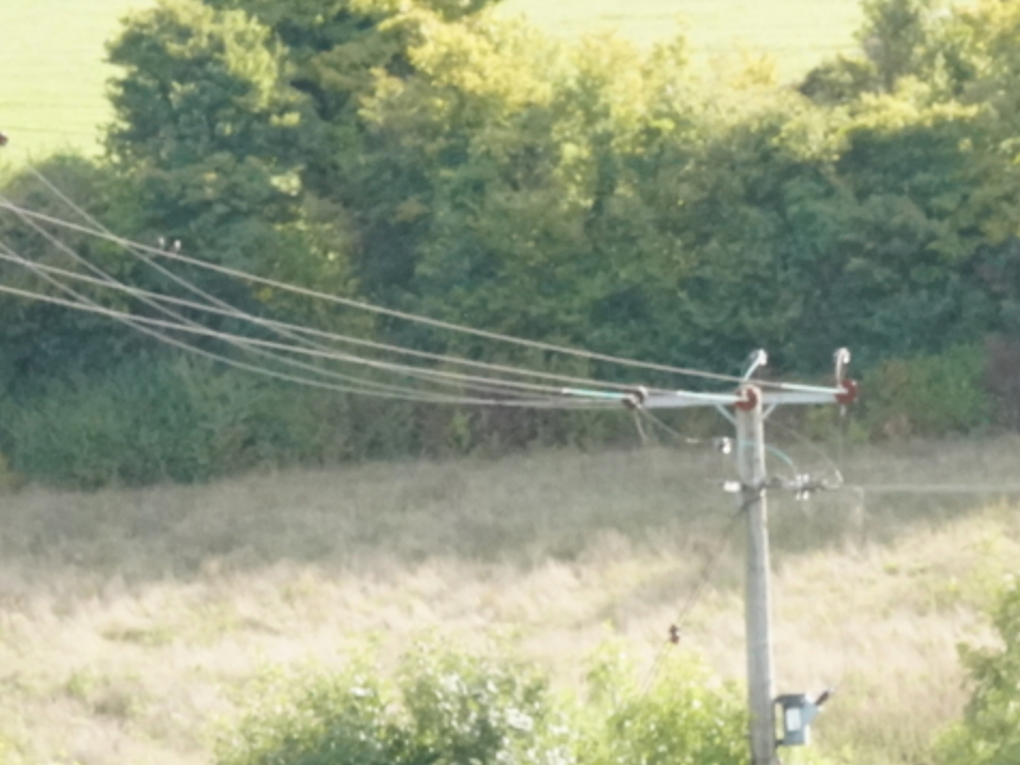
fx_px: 11636
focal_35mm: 395
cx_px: 1574
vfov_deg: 3.8
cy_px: 866
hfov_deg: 5.0
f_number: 20
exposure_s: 1/640
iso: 12800
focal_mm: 130
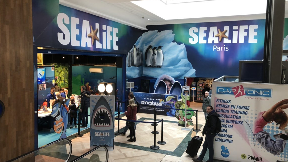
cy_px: 77
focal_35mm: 31
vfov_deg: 37.8
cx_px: 143
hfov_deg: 62.6
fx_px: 237
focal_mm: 4
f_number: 1.8
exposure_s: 1/17
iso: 40
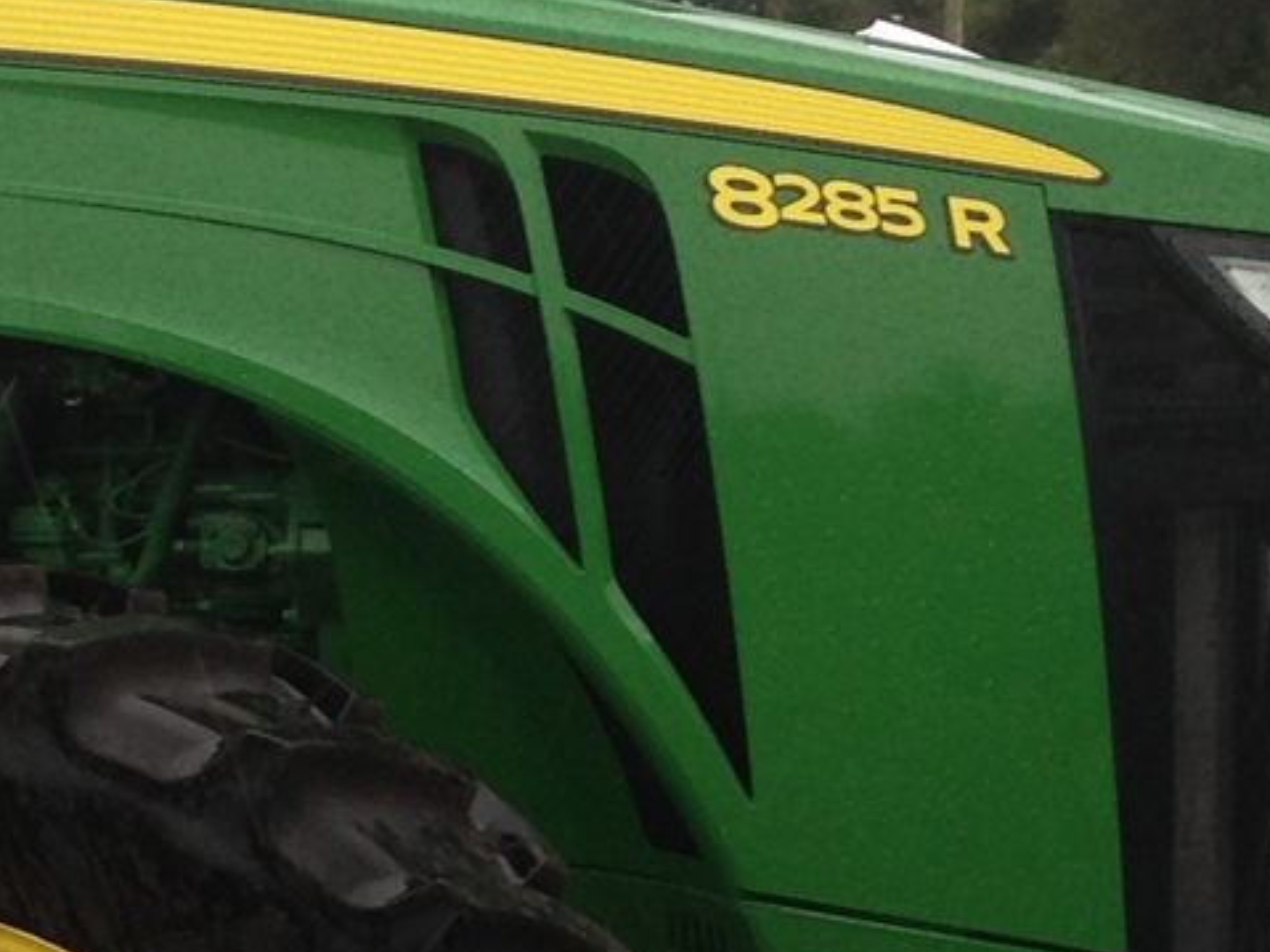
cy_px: 695
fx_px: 5172
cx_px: -687
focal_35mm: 141
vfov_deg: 10.5
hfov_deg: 13.2
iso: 50
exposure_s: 1/126
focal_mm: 4.12
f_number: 2.4
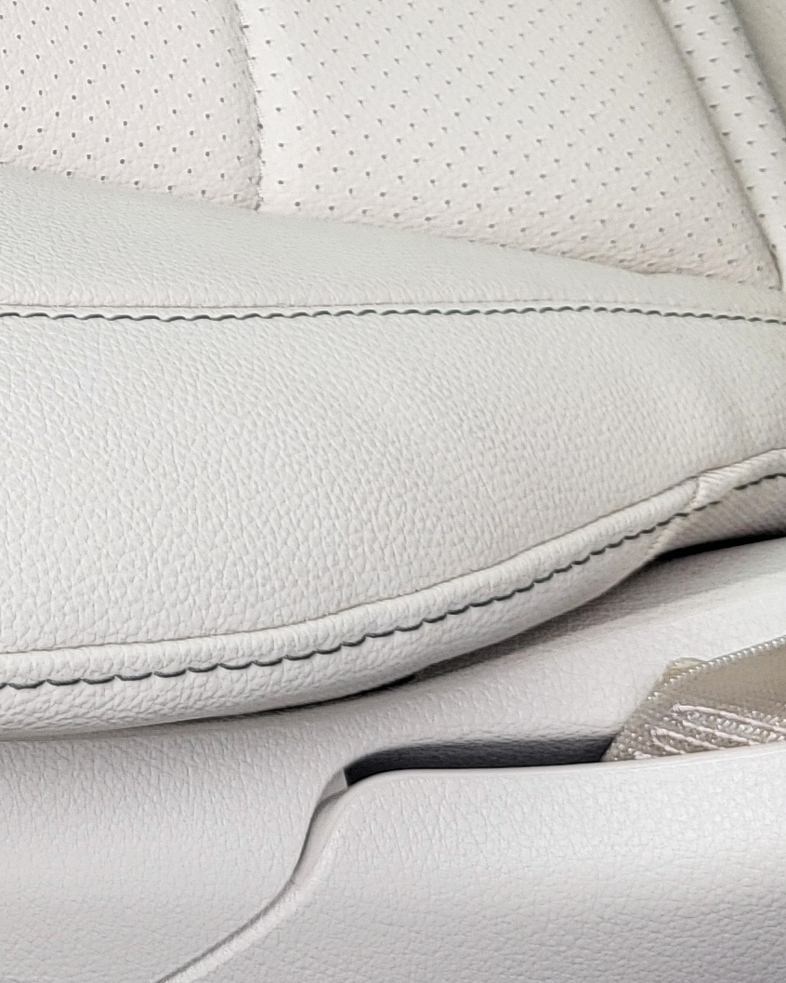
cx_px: -662
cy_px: -206
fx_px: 2791
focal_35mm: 96
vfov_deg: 18.8
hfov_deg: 14.1
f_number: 1.8
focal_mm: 5.4
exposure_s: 1/545
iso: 40
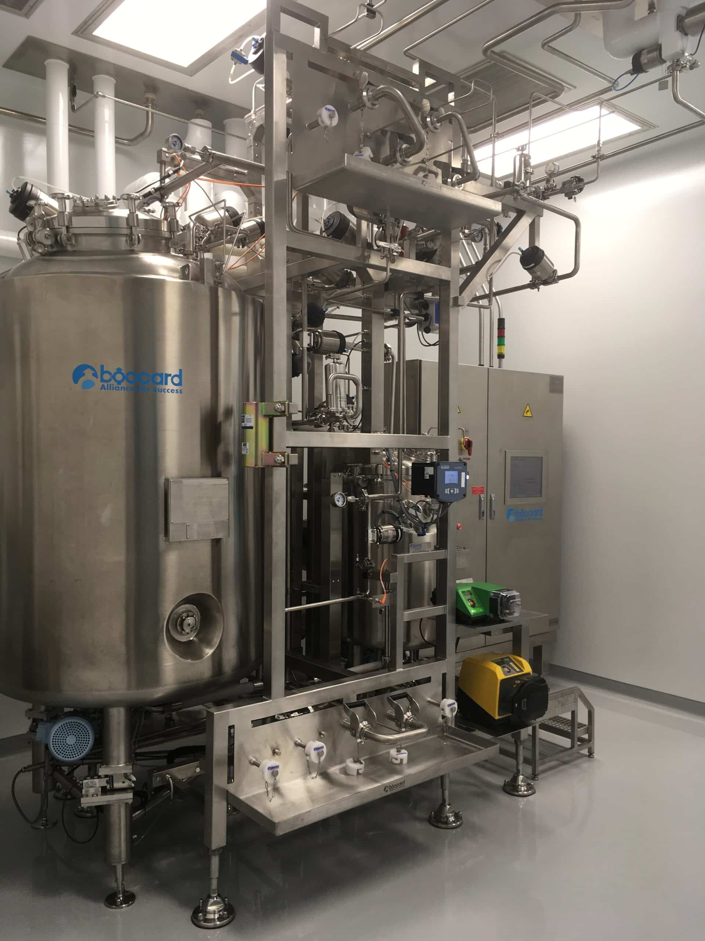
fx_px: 787
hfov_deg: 48.2
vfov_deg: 61.7
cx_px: 352
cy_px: 470
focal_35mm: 29
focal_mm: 4.15
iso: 25
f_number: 2.2
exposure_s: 1/40
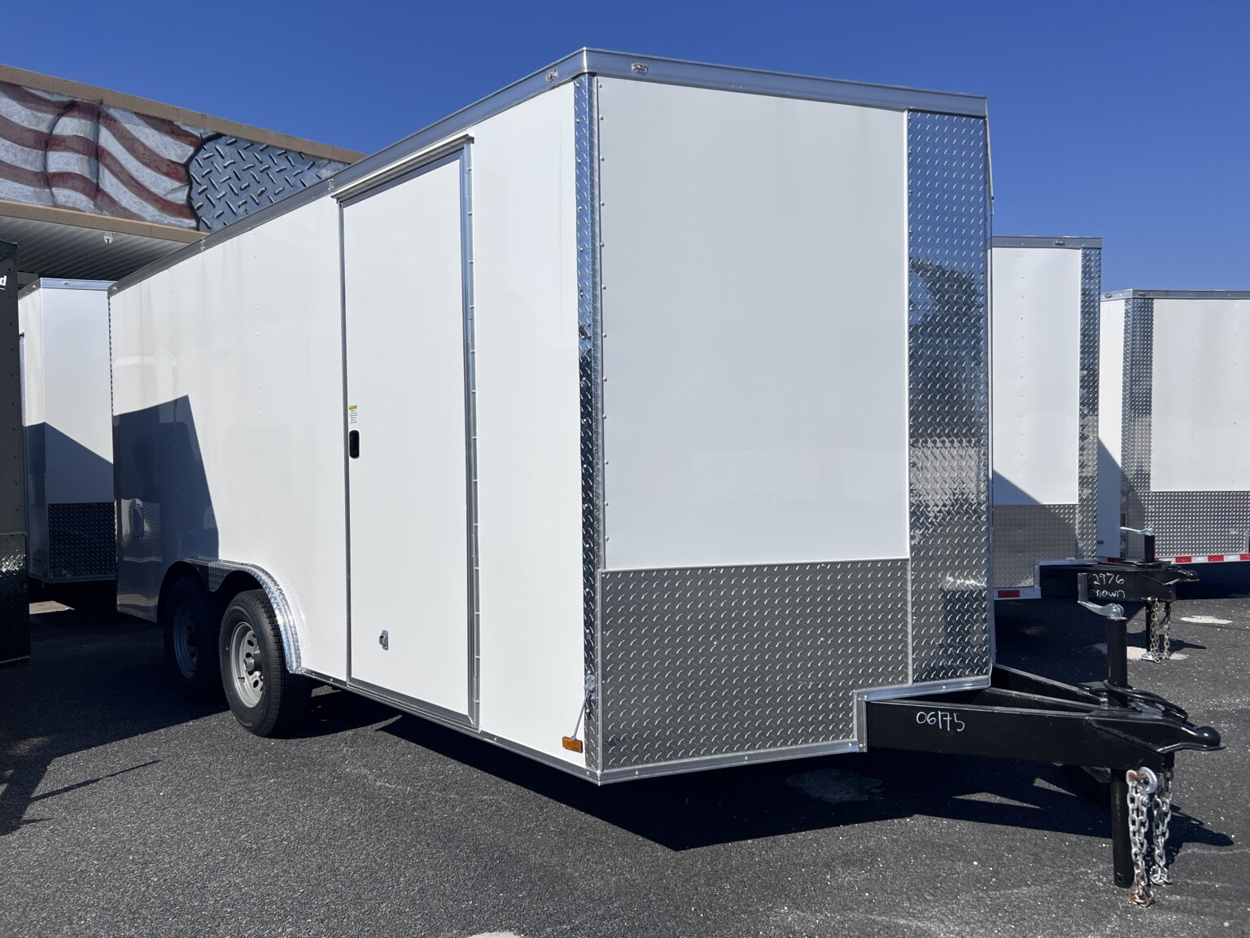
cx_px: 625
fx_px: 939
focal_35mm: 26
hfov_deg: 67.3
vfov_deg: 53.1
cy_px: 469
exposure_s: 1/12658
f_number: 1.5
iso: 50
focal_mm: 5.7
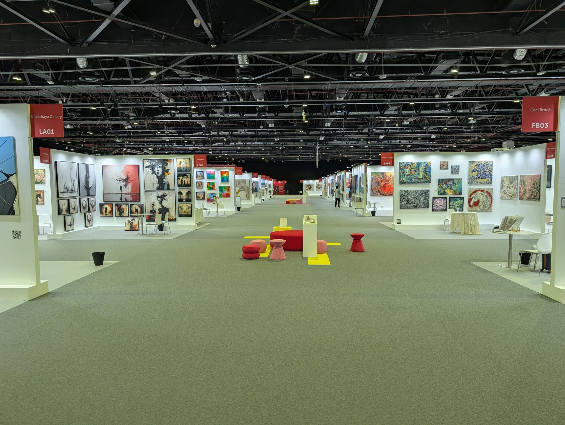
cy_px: 212
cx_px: 282
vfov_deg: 56.9
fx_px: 392
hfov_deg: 71.5
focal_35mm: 24
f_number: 1.68
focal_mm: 6.9
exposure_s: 1/61.4
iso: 70
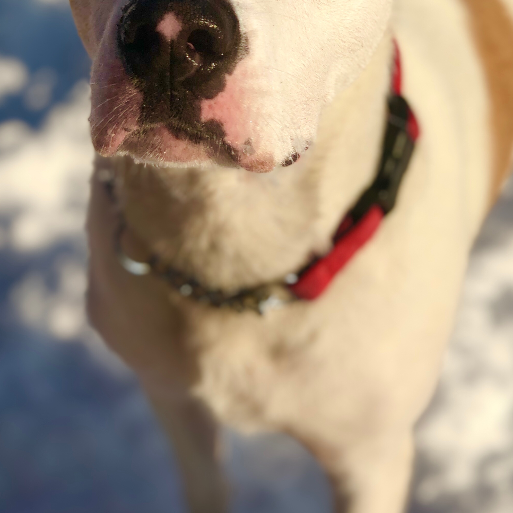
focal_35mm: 93
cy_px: 146
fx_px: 1559
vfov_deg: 18.6
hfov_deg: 18.7
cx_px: 275
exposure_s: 1/2114
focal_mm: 6
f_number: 2.4
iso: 16
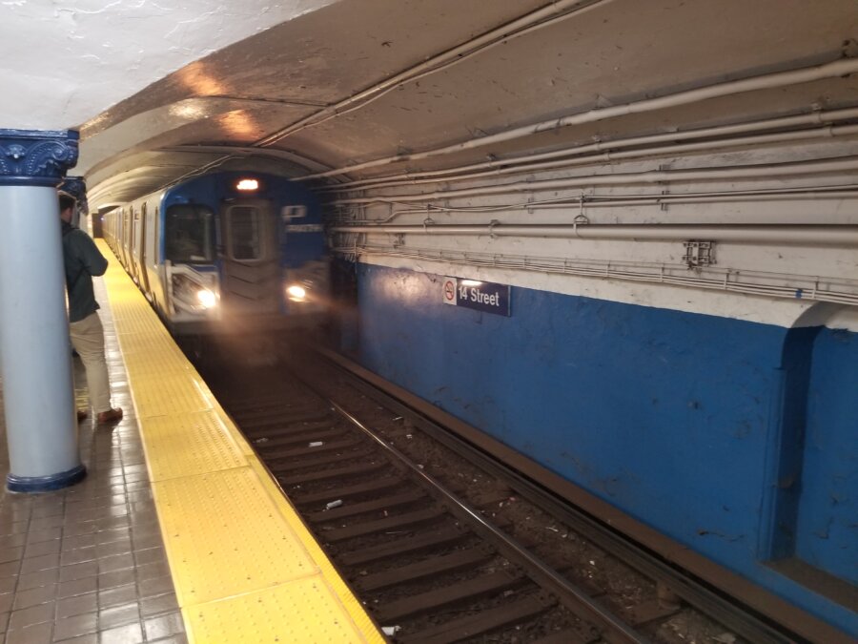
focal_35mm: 26
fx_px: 644
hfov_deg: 67.3
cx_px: 429
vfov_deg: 53.1
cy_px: 322
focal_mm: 4.25
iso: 250
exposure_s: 1/17
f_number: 1.7
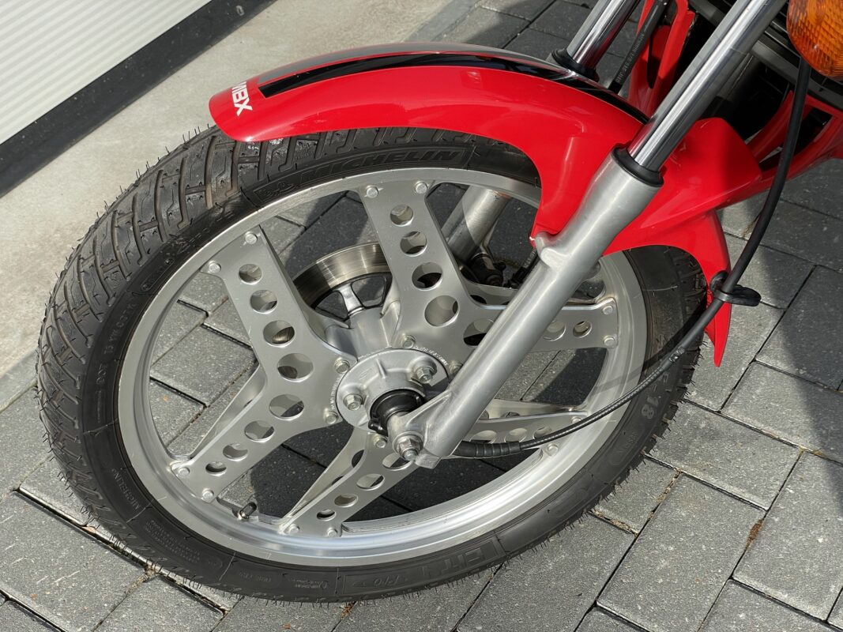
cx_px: 422
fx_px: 1266
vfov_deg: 28.0
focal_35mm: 52
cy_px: 316
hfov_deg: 36.8
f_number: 2
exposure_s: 1/1065
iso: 25
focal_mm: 6
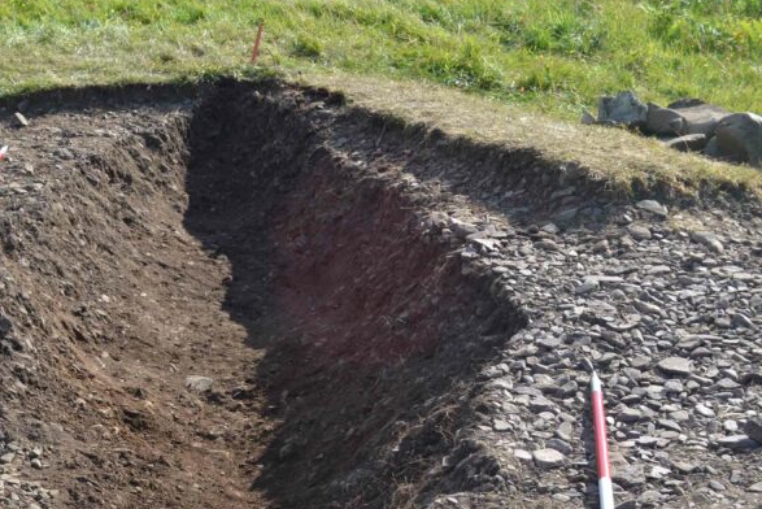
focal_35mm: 68
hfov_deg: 29.4
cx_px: 232
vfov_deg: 19.8
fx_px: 1440
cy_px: 427
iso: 100
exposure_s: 1/160
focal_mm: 26
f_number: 6.3
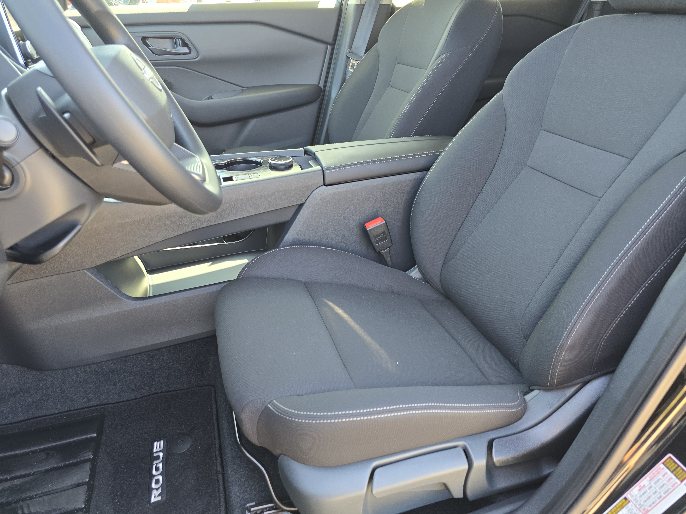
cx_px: 343
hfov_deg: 73.9
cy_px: 257
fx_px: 456
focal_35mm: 23
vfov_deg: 58.9
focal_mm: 6.3
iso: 125
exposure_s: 1/90.1
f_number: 1.7
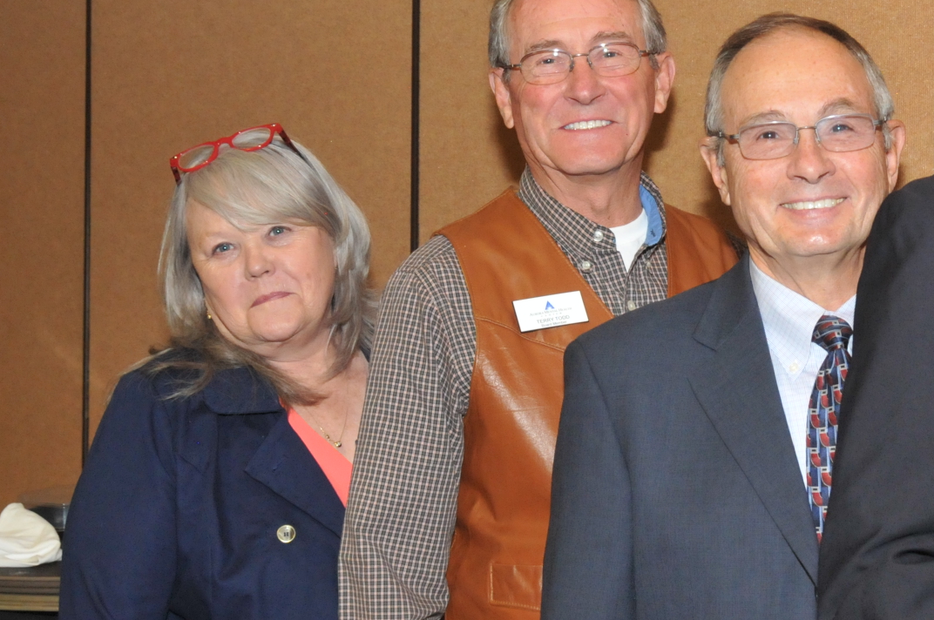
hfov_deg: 25.6
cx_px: 751
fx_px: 2021
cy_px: 258
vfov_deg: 17.4
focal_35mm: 78
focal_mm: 26
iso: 1250
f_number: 5.6
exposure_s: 1/60
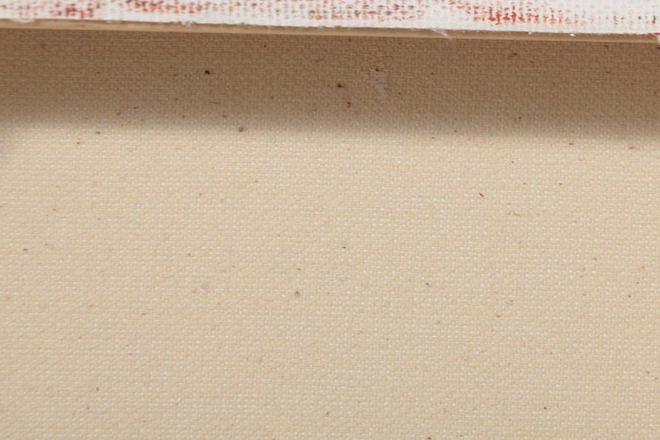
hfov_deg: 6.6
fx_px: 5665
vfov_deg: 4.4
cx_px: 652
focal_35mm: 309
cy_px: -55
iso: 400
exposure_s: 1/125
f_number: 13
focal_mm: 90
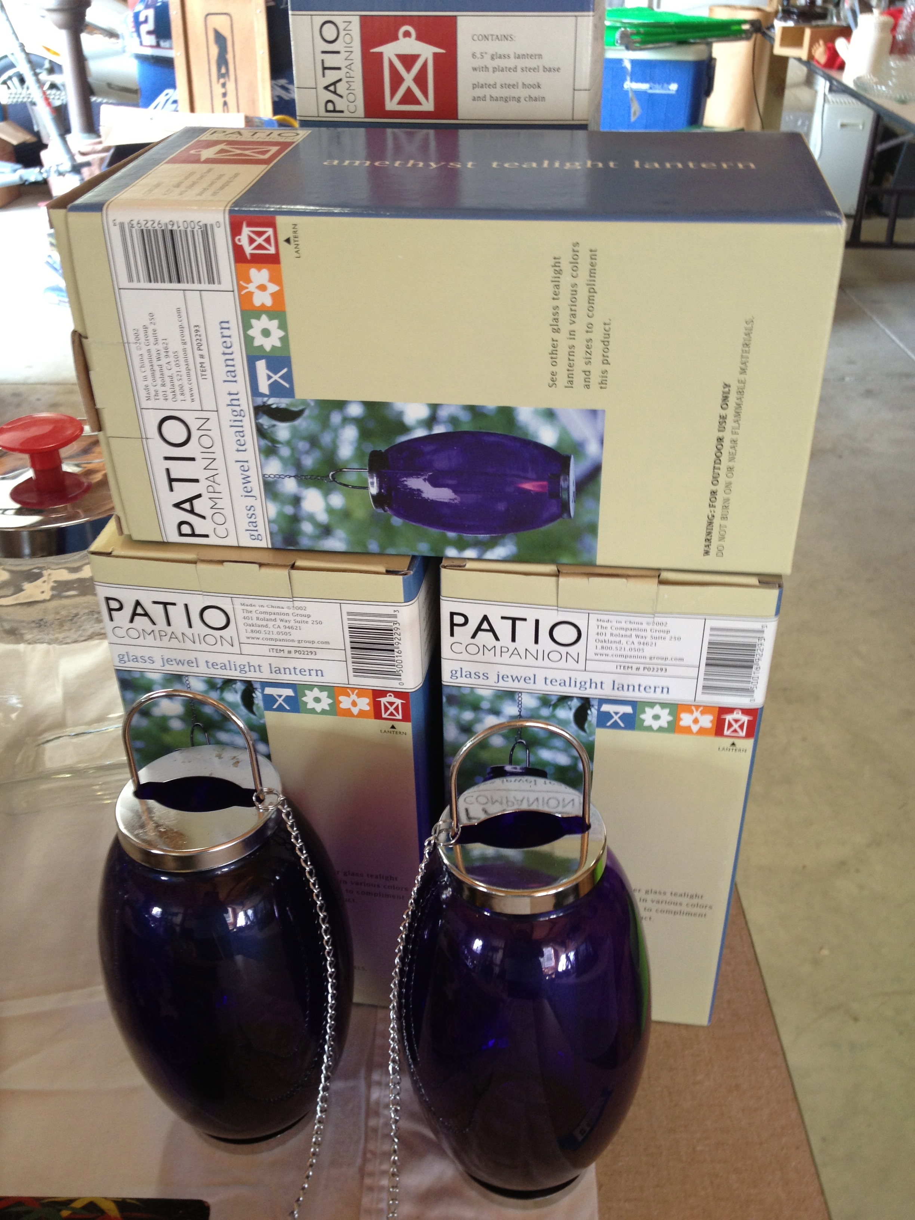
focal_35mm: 35
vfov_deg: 52.6
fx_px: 1234
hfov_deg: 40.7
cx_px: 458
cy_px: 610
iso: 80
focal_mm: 4.28
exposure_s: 1/20
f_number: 2.4
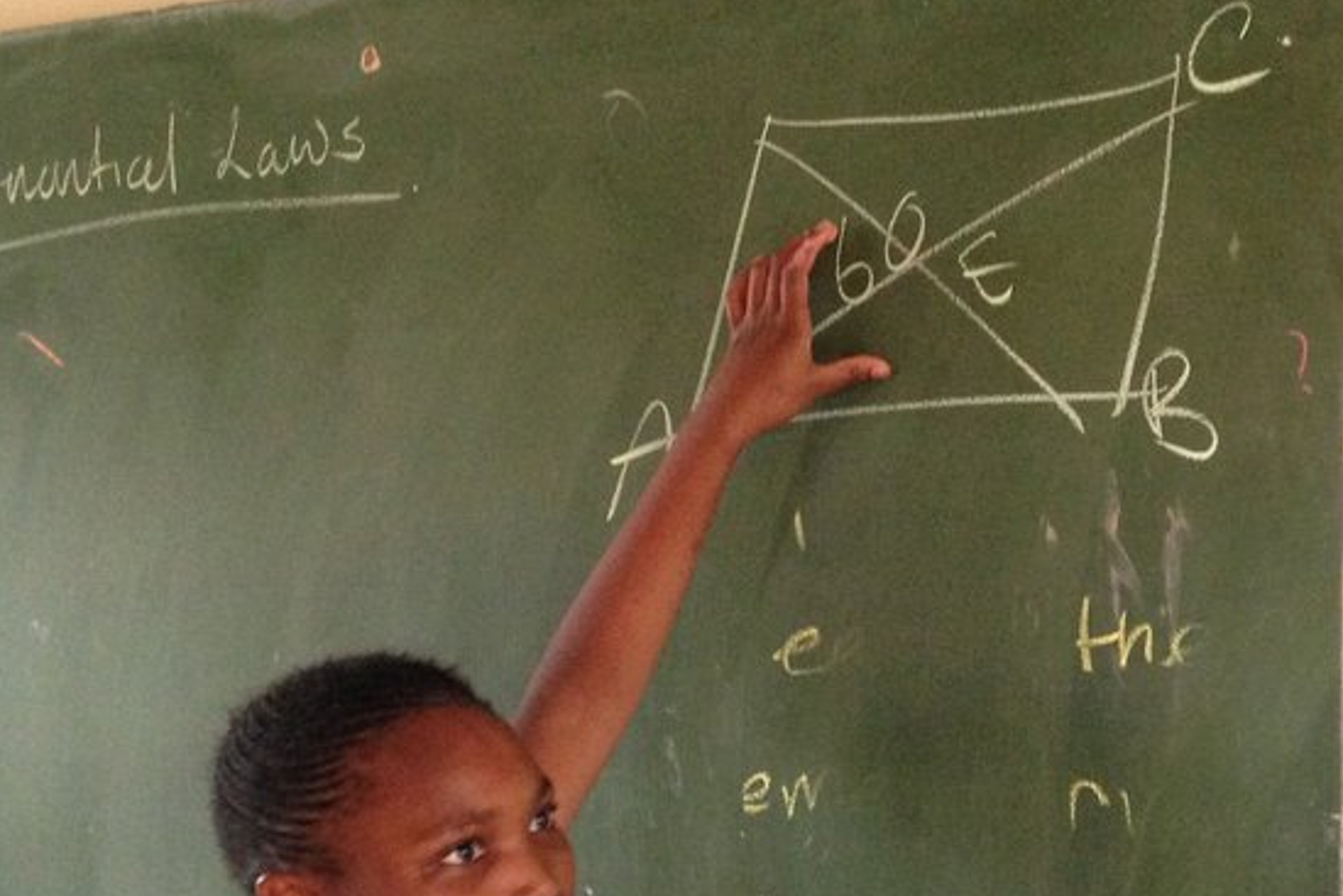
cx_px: 932
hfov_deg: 31.1
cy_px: 766
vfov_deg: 20.9
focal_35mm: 64
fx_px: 2387
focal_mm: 4.12
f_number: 2.4
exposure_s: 1/17
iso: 400
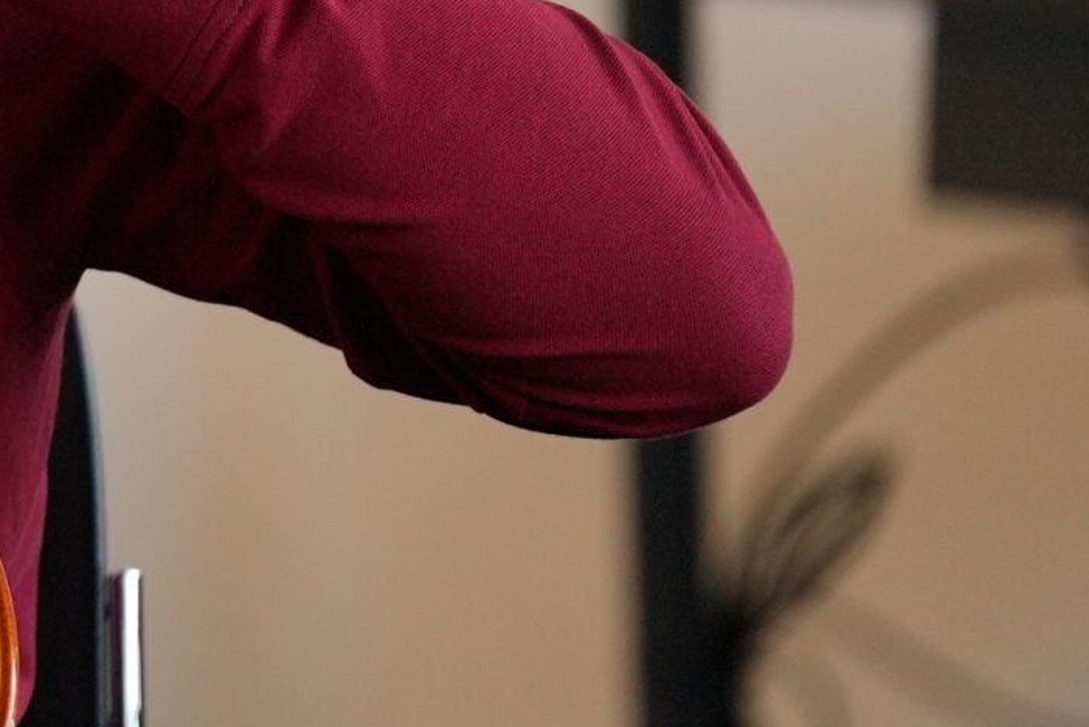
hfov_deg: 2.8
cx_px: -887
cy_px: -33
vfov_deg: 1.9
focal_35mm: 729
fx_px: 22065
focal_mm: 200
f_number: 2.8
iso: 1250
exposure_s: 1/400
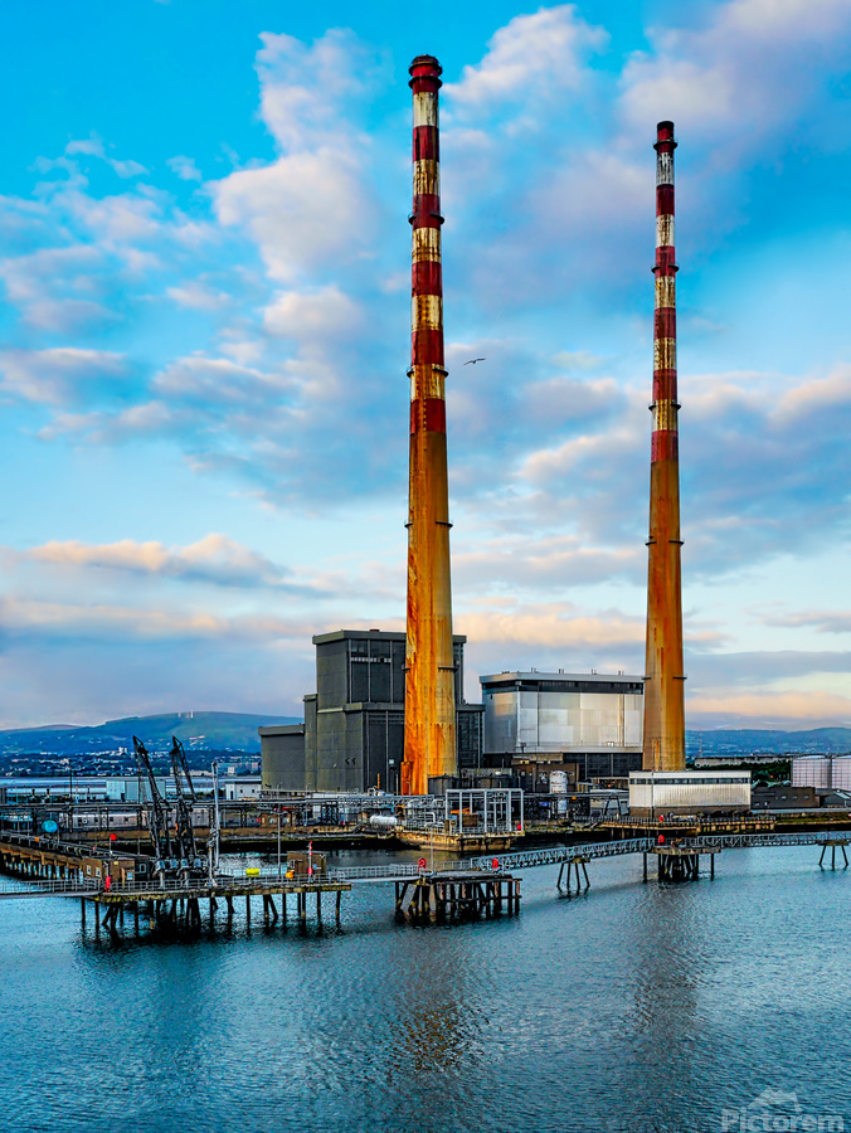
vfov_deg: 46.8
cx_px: 426
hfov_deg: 36.0
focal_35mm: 40
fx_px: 1310
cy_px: 566
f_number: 6.3
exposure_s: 1/200
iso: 200
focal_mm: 20
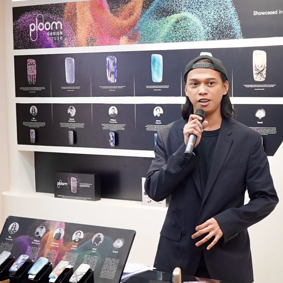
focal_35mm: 47
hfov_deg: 35.5
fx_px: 435
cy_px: 130
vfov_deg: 36.0
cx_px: 200
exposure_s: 1/200
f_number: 2.8
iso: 1600
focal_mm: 22
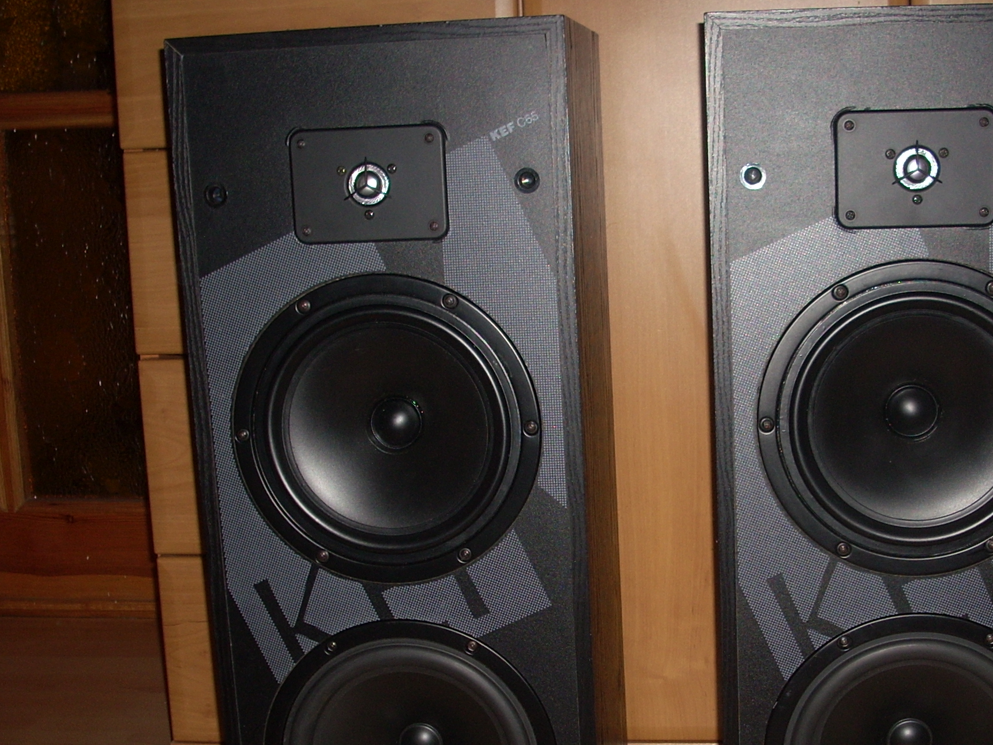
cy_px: 441
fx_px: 1578
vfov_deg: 26.5
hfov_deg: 34.7
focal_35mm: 55
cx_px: 629
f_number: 2.8
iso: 64
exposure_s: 1/60
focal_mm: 6.2
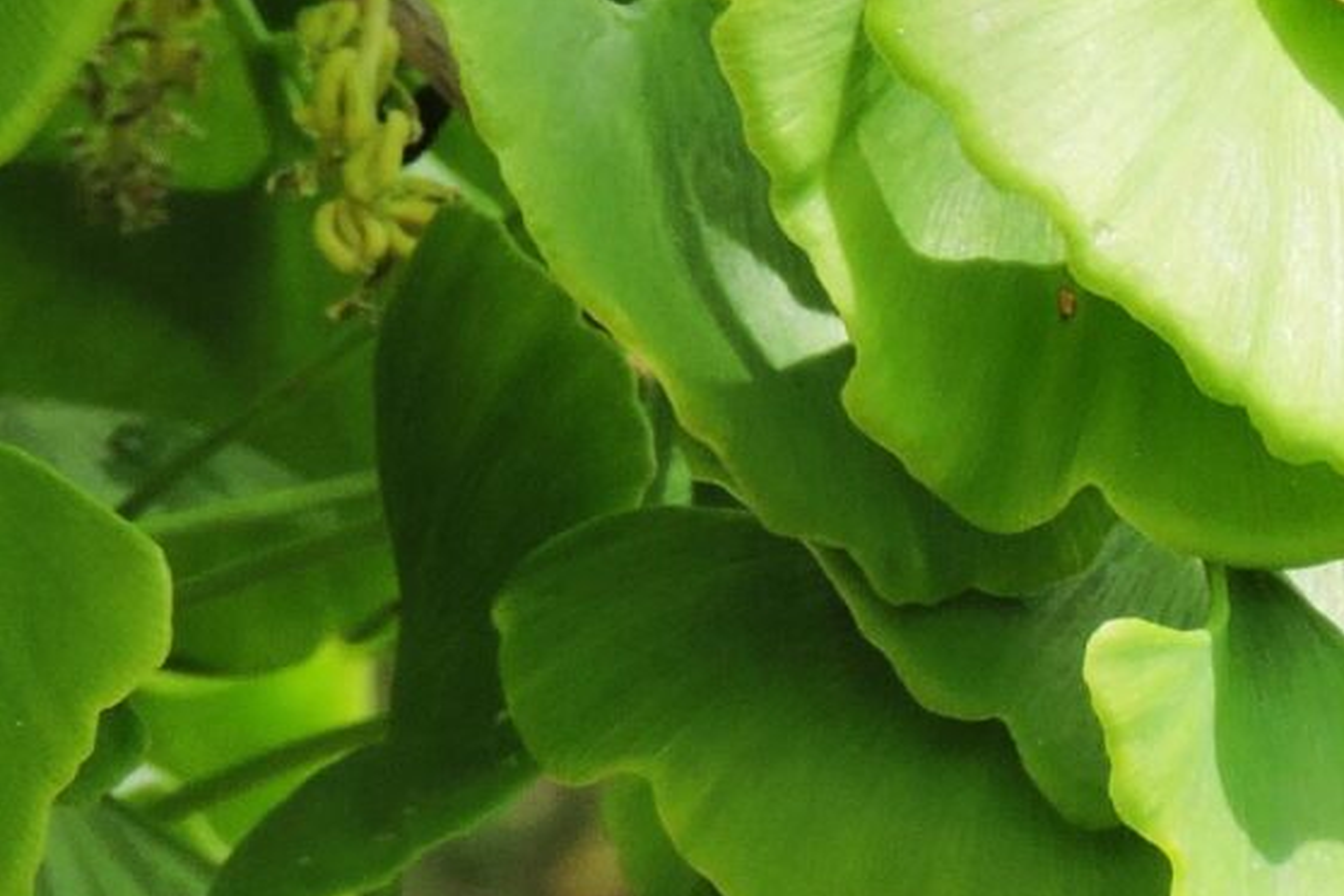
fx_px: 12468
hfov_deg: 6.1
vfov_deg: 4.0
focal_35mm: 334
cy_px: 2228
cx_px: 2117
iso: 100
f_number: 4.5
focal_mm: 12.5
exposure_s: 1/200
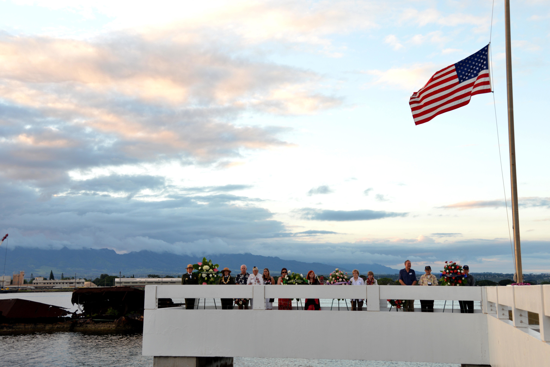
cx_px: 275
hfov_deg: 42.7
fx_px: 703
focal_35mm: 46
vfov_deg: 29.3
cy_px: 184
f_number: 5
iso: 320
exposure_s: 1/160
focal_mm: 46
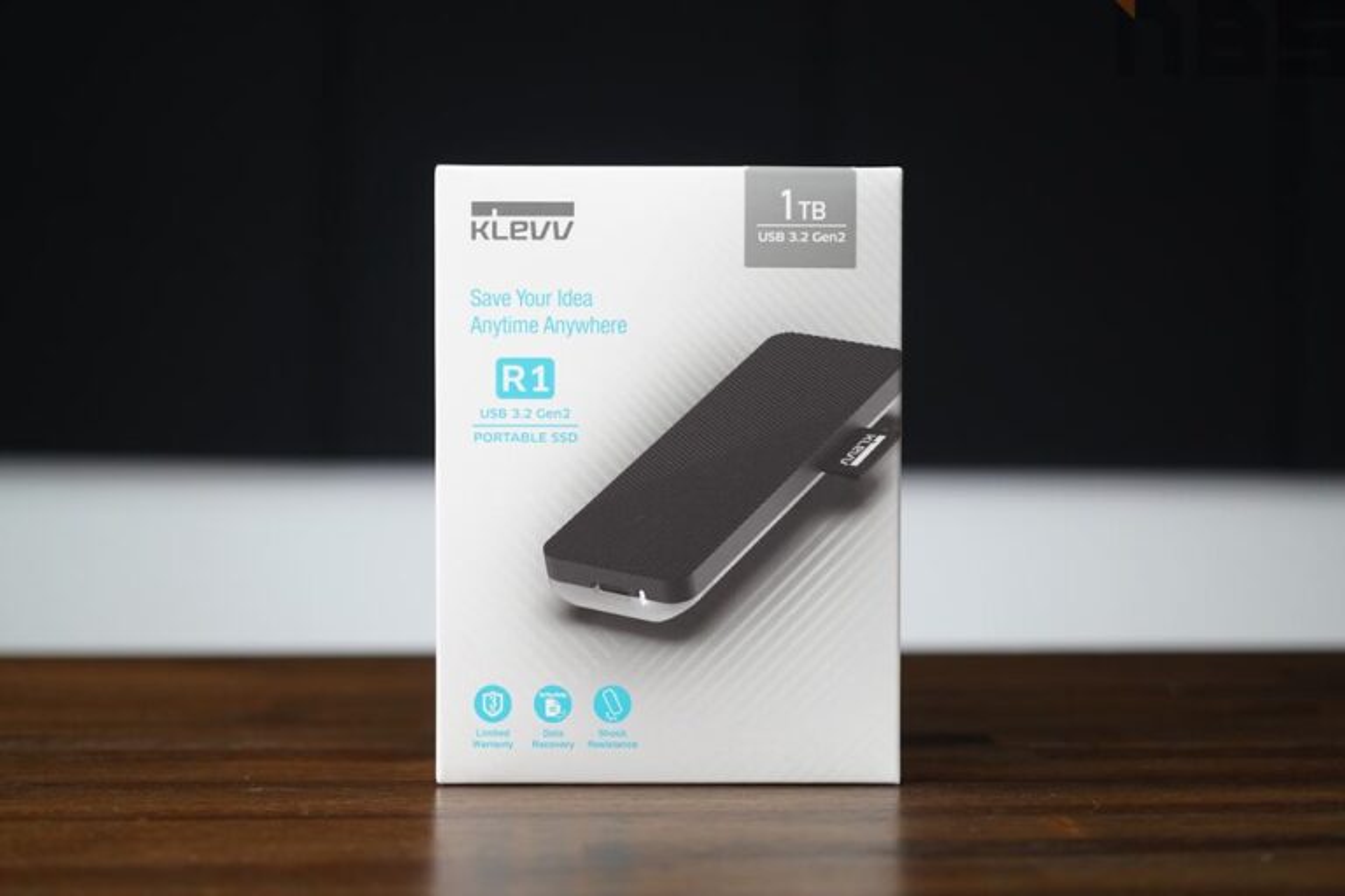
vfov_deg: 33.4
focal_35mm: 40
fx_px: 1494
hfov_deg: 48.5
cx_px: 672
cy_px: 448
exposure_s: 1/160
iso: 1600
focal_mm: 40
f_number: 3.2
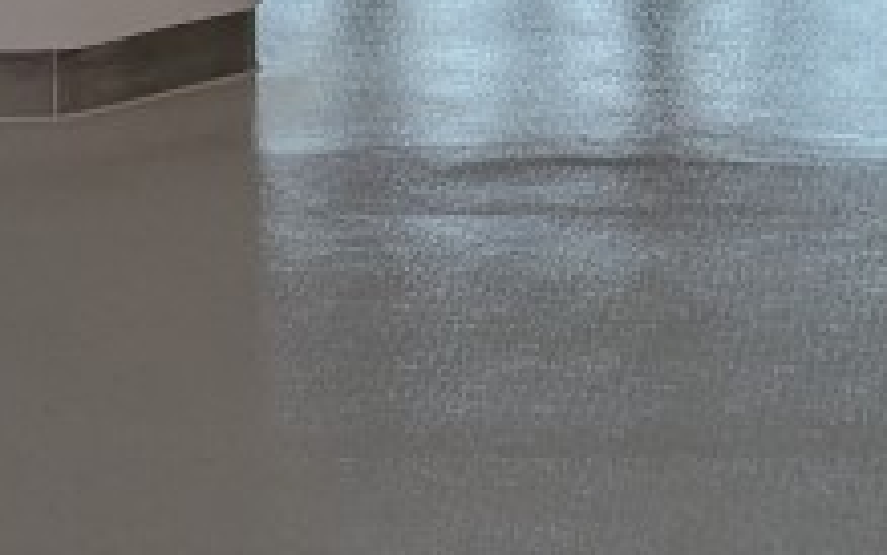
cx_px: -350
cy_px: -863
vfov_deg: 8.5
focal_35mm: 139
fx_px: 3361
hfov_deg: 14.3
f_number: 1.85
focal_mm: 6.81
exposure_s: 1/86.5
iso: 47
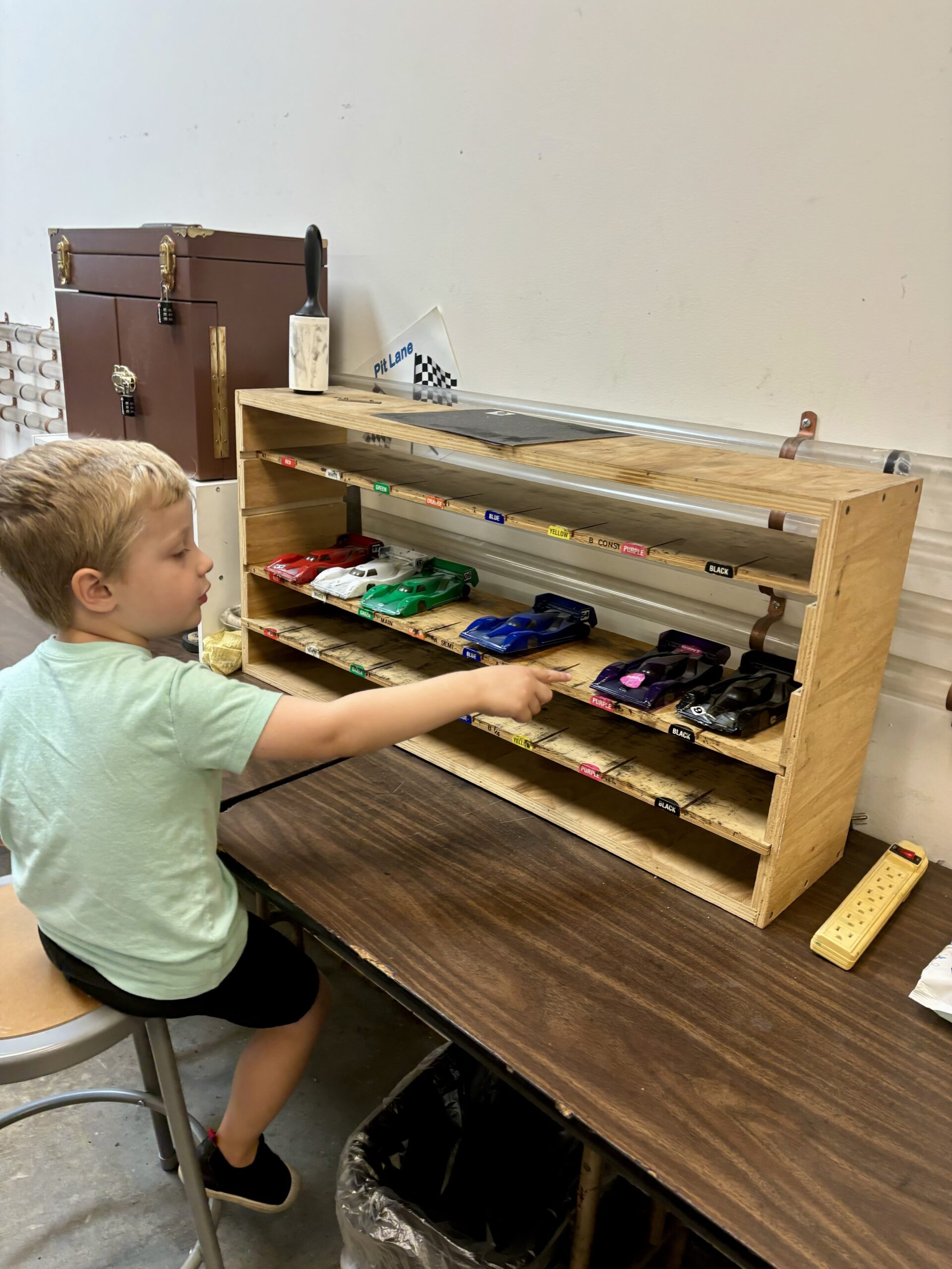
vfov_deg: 67.3
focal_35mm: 26
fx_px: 953
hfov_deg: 53.1
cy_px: 634
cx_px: 476
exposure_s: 1/64
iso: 125
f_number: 1.6
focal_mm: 5.96
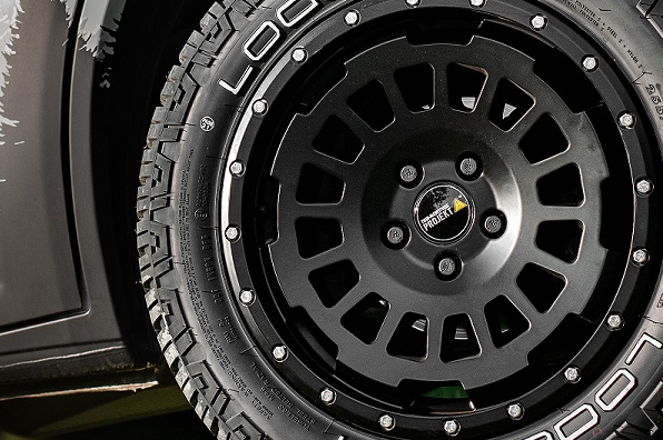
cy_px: 134
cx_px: 132
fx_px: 2465
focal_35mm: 134
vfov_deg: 10.2
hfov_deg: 15.2
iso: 320
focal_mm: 50
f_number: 2.8
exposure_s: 1/3200
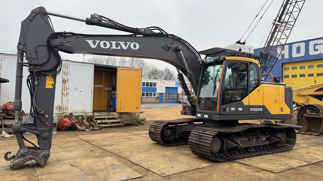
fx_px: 231
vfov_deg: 42.9
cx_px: 161
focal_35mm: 27
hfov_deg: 69.9
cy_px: 91
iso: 80
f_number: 1.78
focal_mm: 6.76
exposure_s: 1/224
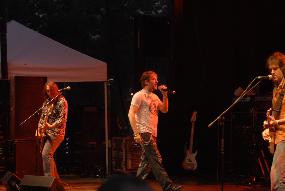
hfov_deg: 19.4
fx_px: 832
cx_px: 142
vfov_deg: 13.1
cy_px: 96
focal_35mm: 105
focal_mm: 70
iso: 400
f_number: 4.5
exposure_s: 1/60
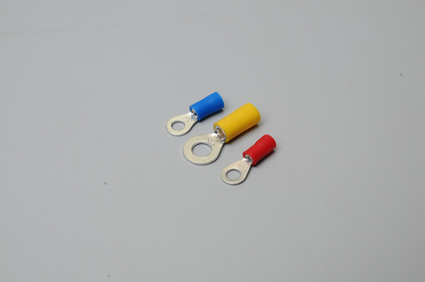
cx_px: 212
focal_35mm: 105
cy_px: 141
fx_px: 1238
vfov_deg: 13.0
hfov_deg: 19.5
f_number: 22
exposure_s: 1/60
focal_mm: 70
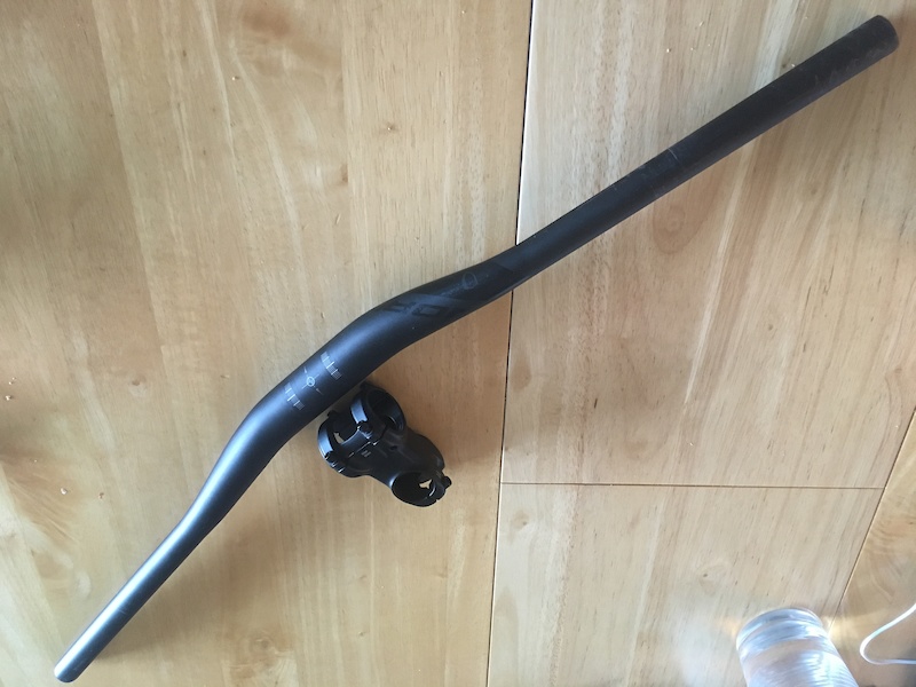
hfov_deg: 61.7
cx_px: 458
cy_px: 344
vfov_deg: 48.2
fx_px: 767
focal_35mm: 29
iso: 200
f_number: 2.2
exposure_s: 1/24
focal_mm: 4.15
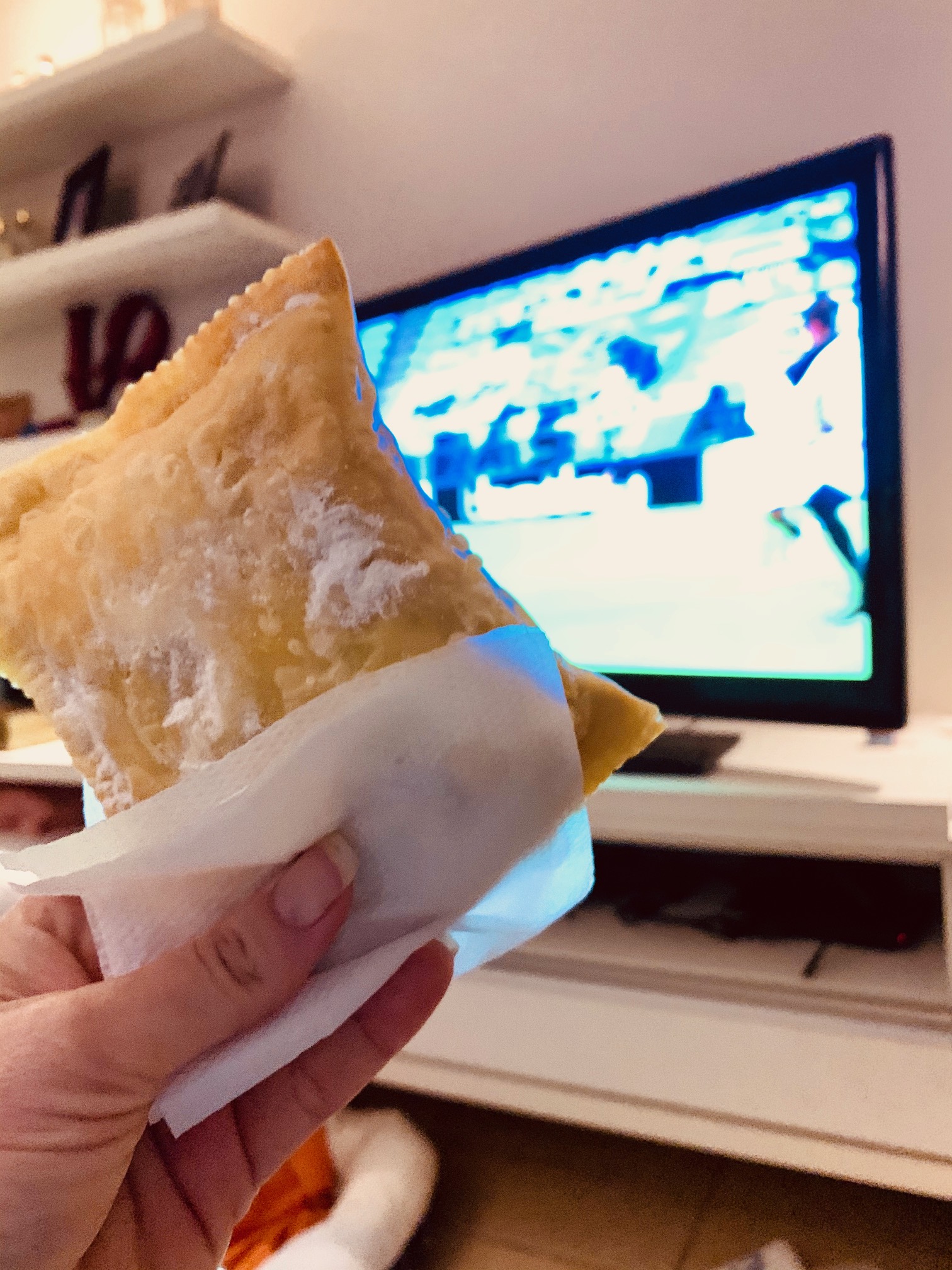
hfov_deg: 53.1
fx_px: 953
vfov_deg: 67.3
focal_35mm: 26
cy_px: 635
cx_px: 476
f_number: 1.8
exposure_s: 1/24
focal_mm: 4.25
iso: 640
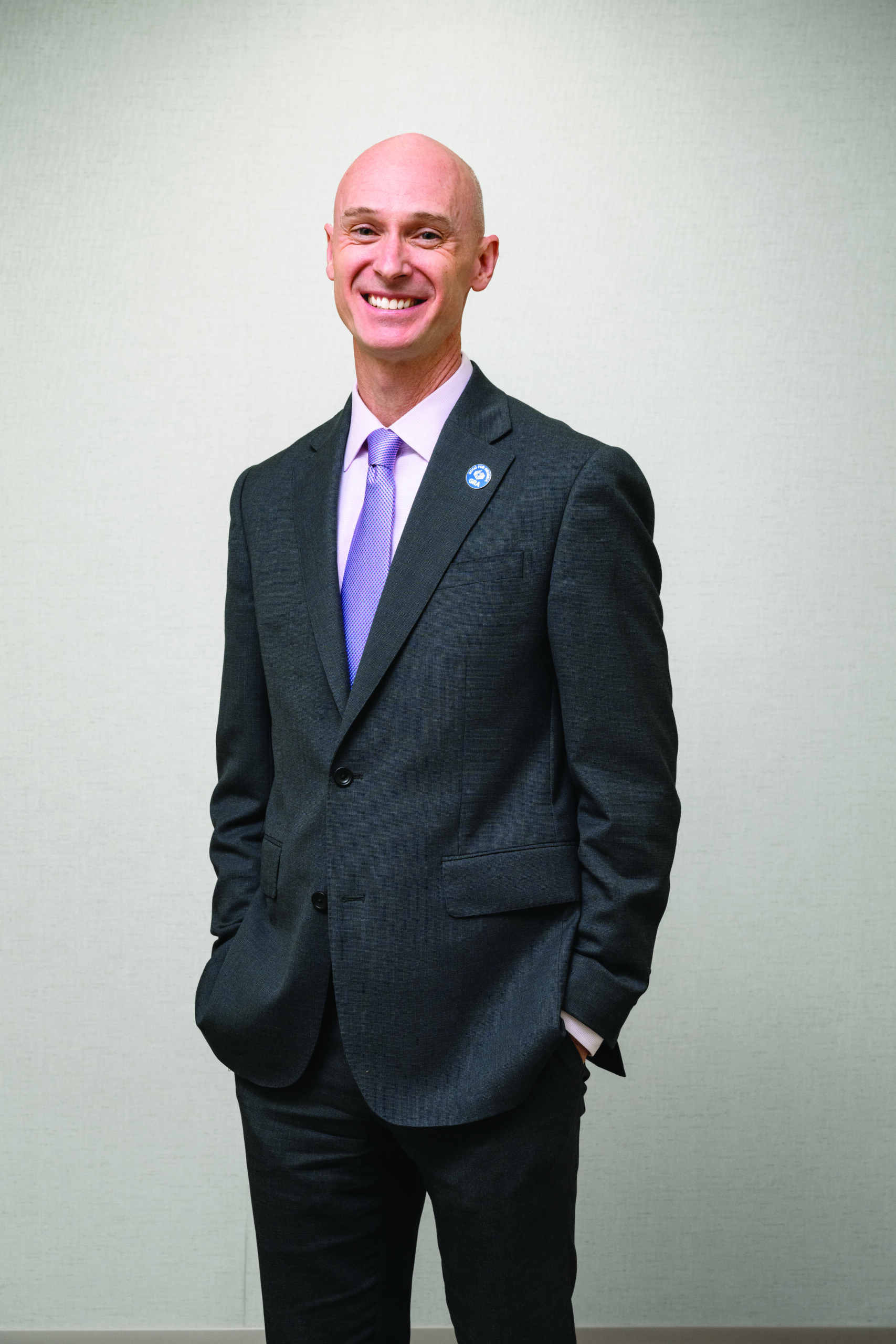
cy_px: 672
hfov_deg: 24.6
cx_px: 448
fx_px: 2053
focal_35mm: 55
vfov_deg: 36.2
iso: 800
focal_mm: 55
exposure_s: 1/200
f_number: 8
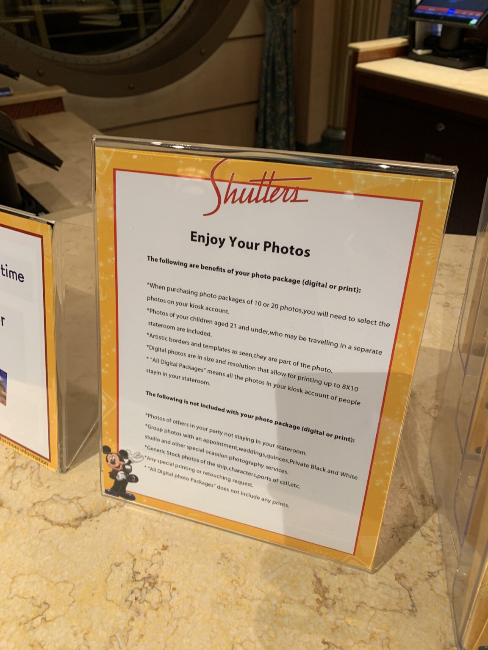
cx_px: 244
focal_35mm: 26
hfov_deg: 53.1
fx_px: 489
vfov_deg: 67.3
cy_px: 325
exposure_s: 1/41
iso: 100
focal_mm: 4.25
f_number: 1.8
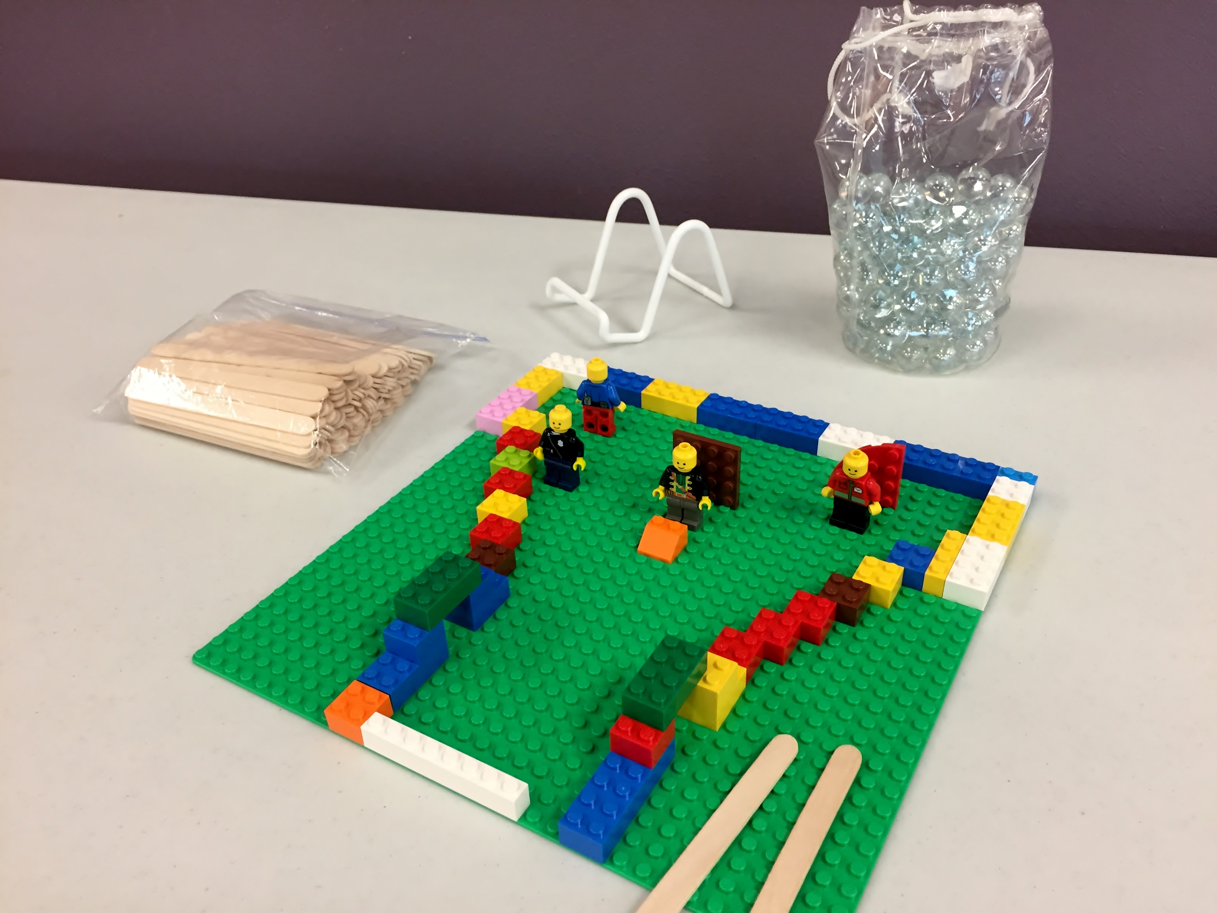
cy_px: 456
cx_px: 608
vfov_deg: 48.2
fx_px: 1020
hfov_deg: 61.7
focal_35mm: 29
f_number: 2.2
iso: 100
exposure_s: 1/30
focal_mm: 4.15
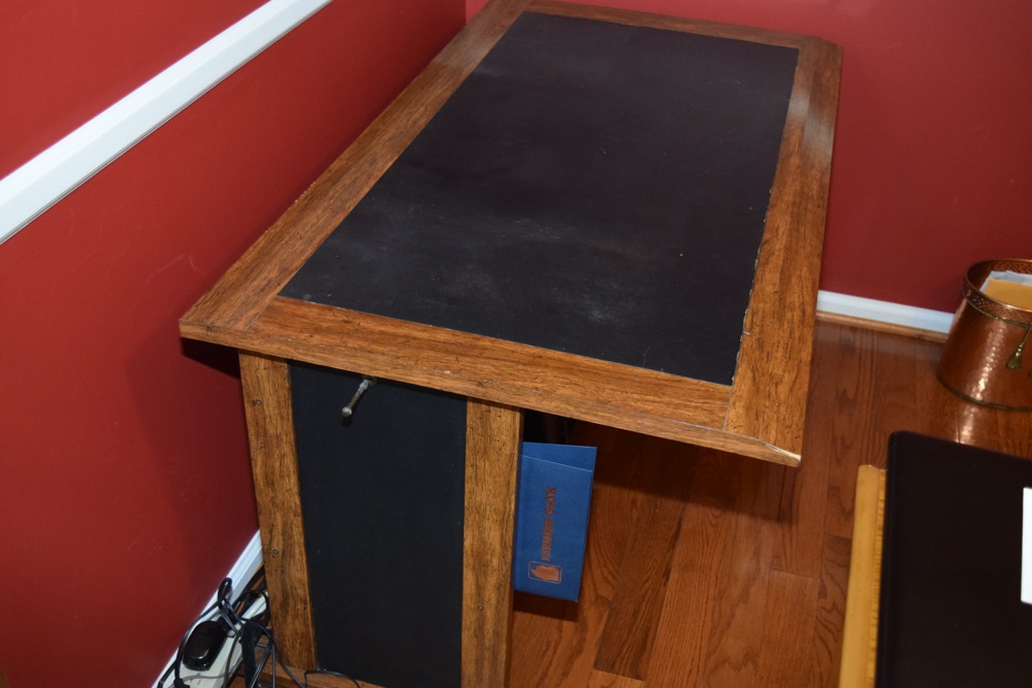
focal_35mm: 40
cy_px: 344
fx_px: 1161
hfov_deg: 47.9
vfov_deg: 33.0
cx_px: 516
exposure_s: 1/60
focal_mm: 27
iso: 2000
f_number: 4
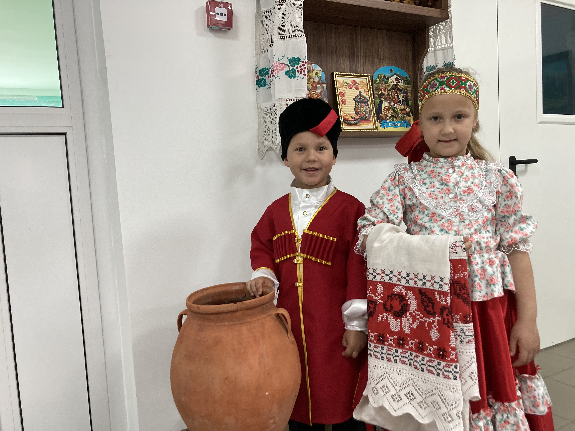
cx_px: 288
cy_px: 216
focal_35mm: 28
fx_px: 465
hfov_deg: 63.4
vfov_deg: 49.7
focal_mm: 3.99
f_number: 1.8
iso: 200
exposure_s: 1/50
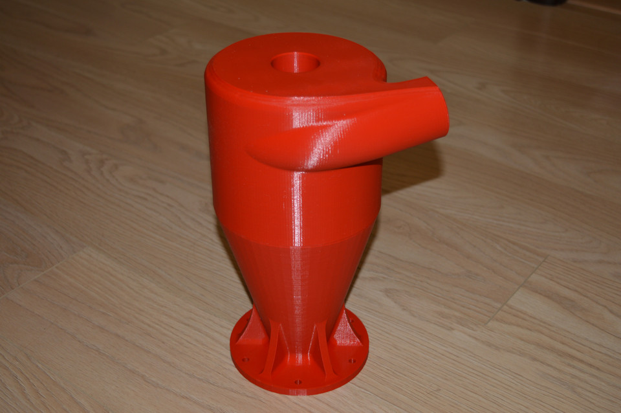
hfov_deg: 41.2
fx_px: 827
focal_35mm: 48
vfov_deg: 28.0
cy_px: 206
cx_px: 310
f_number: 4.5
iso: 100
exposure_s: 1/60
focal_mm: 32
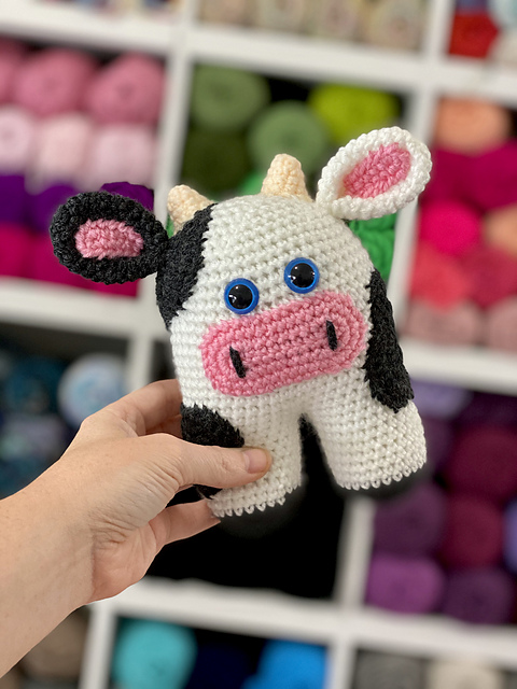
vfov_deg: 36.8
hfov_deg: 28.0
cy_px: 344
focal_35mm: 52
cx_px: 258
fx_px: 1036
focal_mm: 6
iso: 160
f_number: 2
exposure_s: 1/60
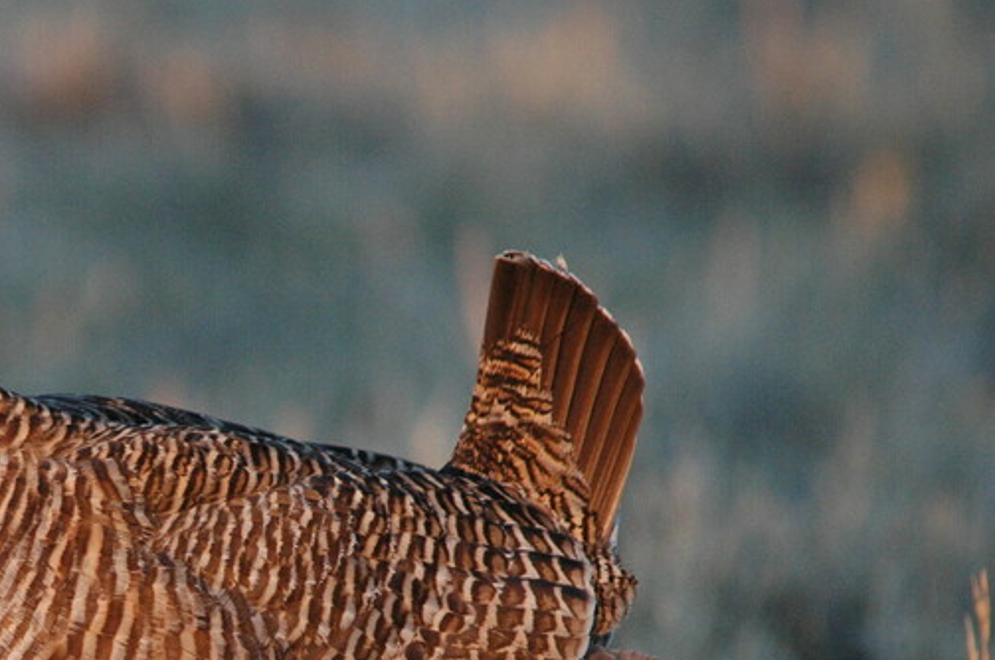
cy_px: 565
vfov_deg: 1.0
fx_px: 39003
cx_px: 68
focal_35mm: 1413
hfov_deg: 1.5
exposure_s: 1/400
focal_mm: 500
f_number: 6.3
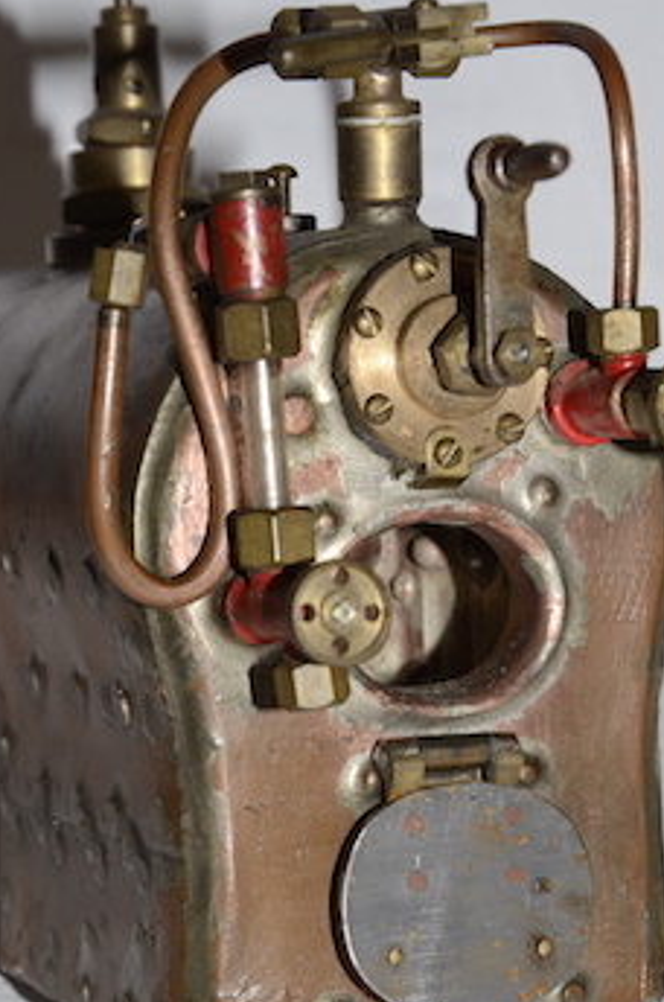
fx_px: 4444
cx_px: 376
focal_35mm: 160
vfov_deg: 12.9
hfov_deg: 8.5
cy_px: 562
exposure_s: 1/60
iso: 640
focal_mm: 90
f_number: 13
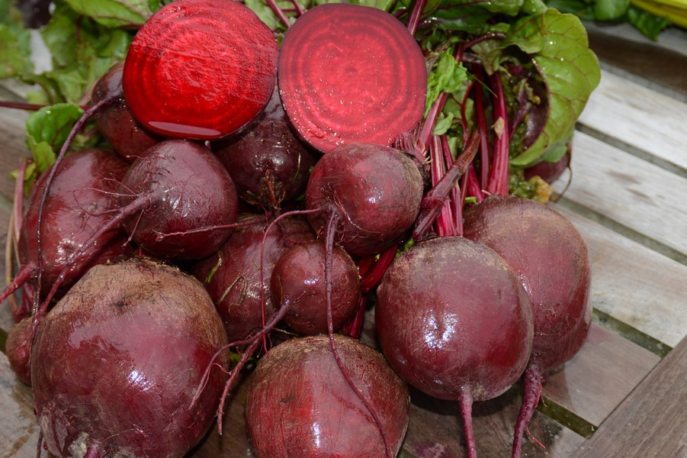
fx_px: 1136
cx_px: 303
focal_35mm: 60
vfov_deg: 22.8
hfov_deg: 33.6
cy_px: 252
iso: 100
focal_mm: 35
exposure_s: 1/160
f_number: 4.2
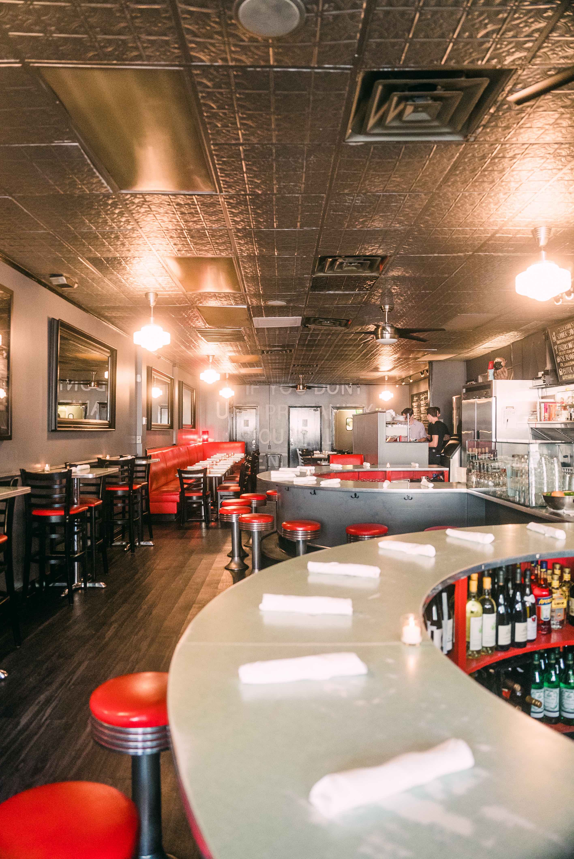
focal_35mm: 24
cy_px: 430
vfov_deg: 73.7
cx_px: 287
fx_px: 573
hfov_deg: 53.2
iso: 2500
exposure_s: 1/160
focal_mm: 24
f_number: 2.8
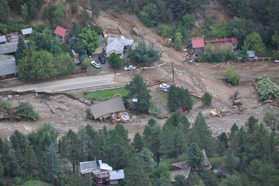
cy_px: 93
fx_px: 2322
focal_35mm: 300
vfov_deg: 4.6
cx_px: 140
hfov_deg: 6.9
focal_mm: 200
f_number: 7.1
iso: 400
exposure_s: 1/400
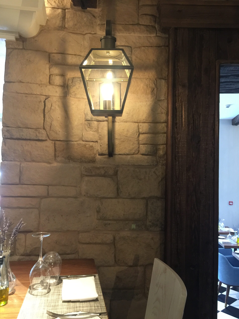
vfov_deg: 61.7
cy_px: 160
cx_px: 120
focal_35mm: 29
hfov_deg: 48.2
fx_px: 267
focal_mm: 4.15
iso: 125
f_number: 2.2
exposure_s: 1/17
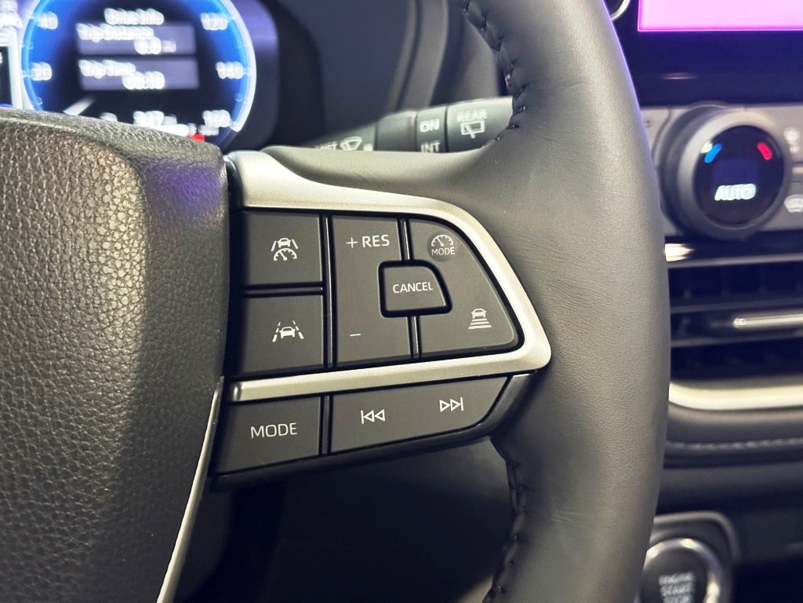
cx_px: 402
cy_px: 302
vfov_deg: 30.3
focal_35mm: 48
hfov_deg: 39.7
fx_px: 1113
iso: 640
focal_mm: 6.86
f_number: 1.78
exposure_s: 1/30
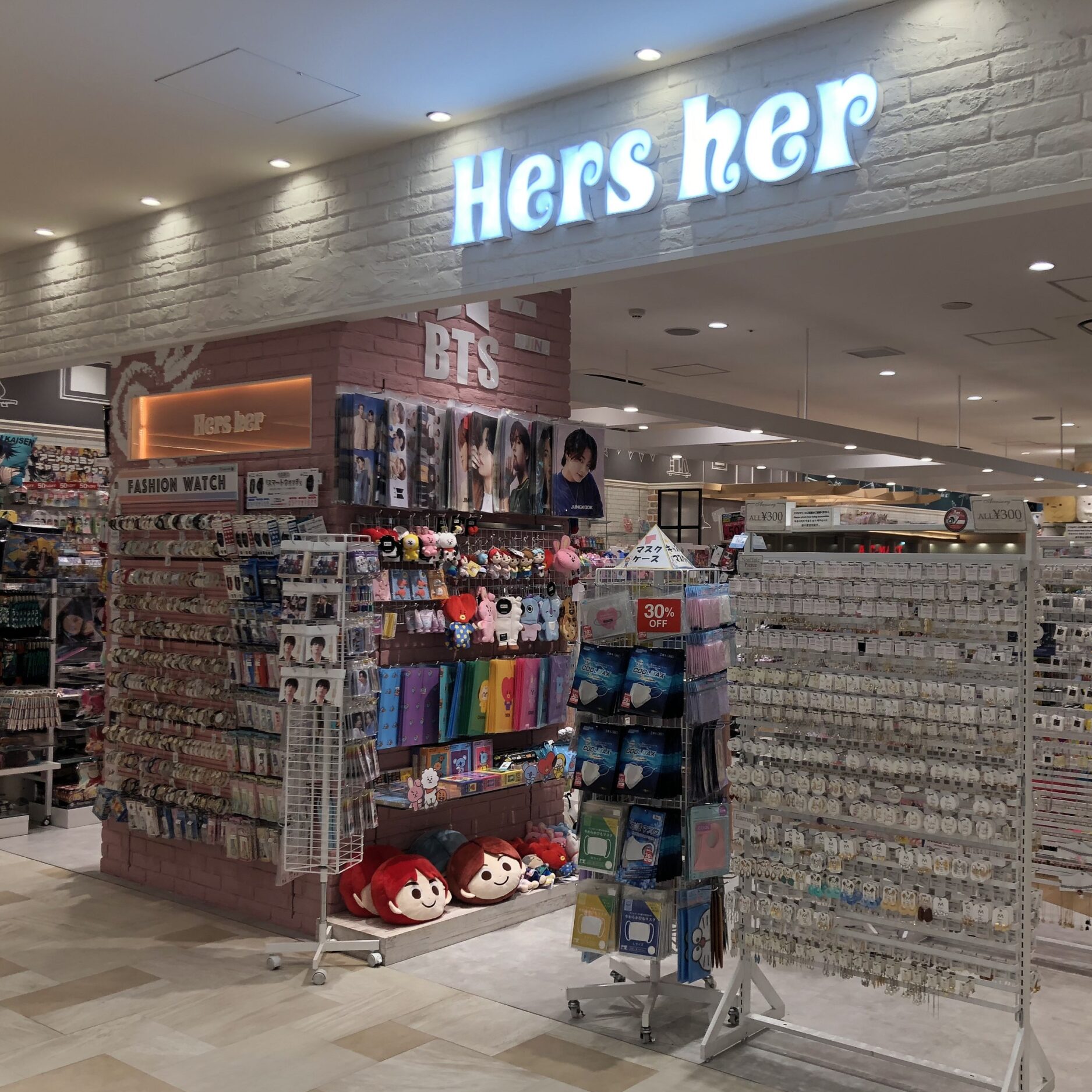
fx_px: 1249
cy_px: 559
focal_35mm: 35
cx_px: 680
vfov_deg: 47.2
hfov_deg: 46.8
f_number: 1.8
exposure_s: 1/120
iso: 25
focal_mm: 3.99
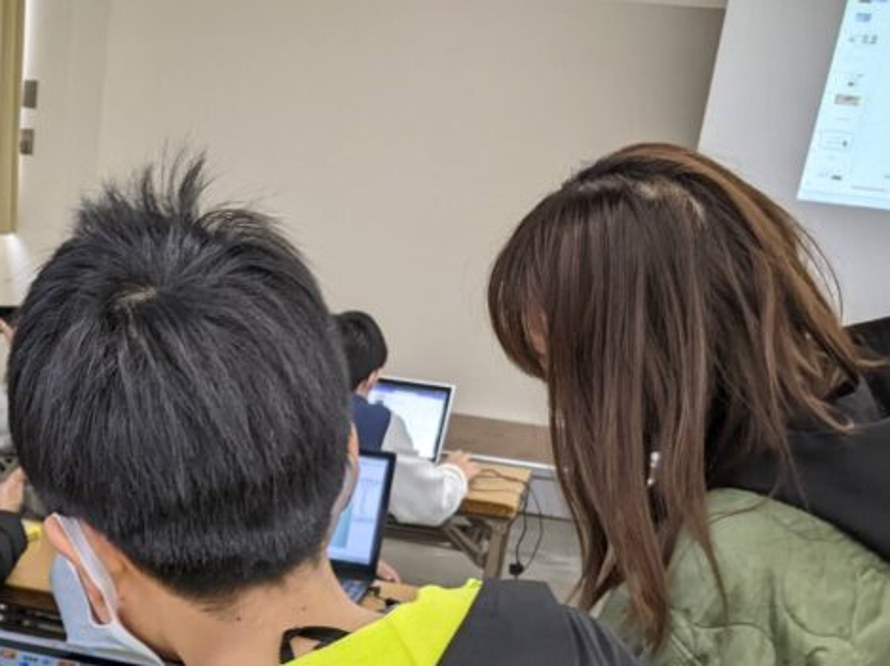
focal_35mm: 59
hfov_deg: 31.3
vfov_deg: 23.3
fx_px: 1516
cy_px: 727
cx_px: 95
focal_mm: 4.44
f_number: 1.8
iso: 65
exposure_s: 1/79.3
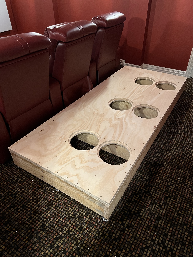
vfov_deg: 67.3
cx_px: 96
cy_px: 128
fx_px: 193
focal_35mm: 26
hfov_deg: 53.1
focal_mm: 5.7
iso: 500
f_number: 1.5
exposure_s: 1/40
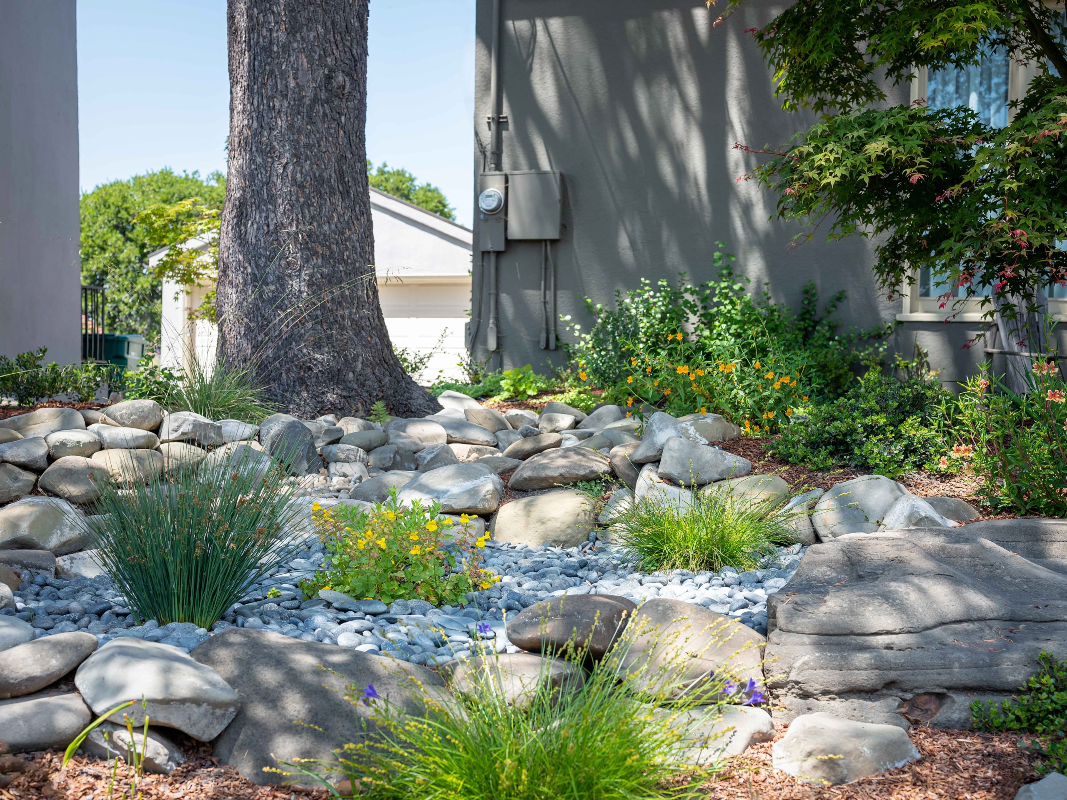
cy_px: 400
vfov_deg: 29.1
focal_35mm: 50
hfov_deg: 38.2
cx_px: 534
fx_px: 1541
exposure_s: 1/250
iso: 200
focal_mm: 63
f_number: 8
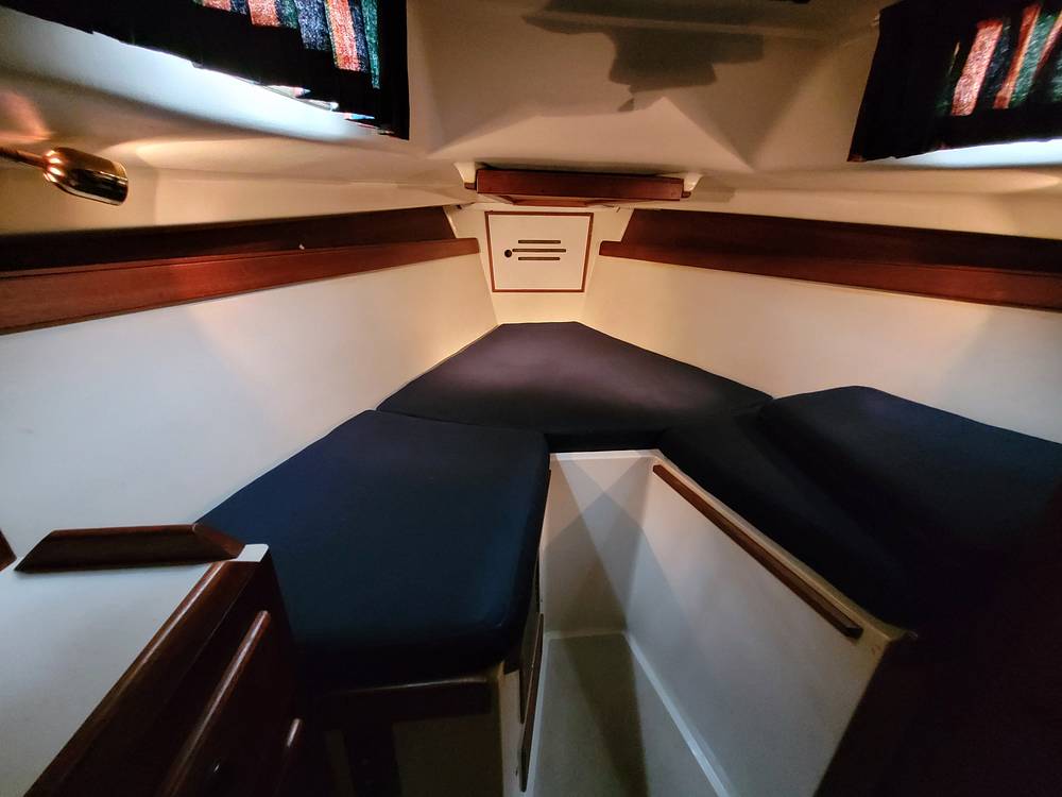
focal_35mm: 13
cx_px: 531
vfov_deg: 89.9
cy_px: 398
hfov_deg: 106.2
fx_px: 399
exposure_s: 1/30
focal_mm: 1.74
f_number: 2.2
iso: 640
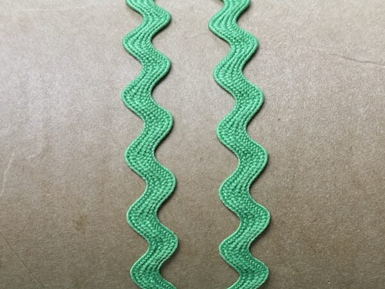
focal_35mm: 25
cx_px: 192
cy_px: 144
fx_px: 278
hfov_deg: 69.4
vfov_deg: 54.9
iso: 125
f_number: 1.8
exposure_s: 1/60
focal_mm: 4.25
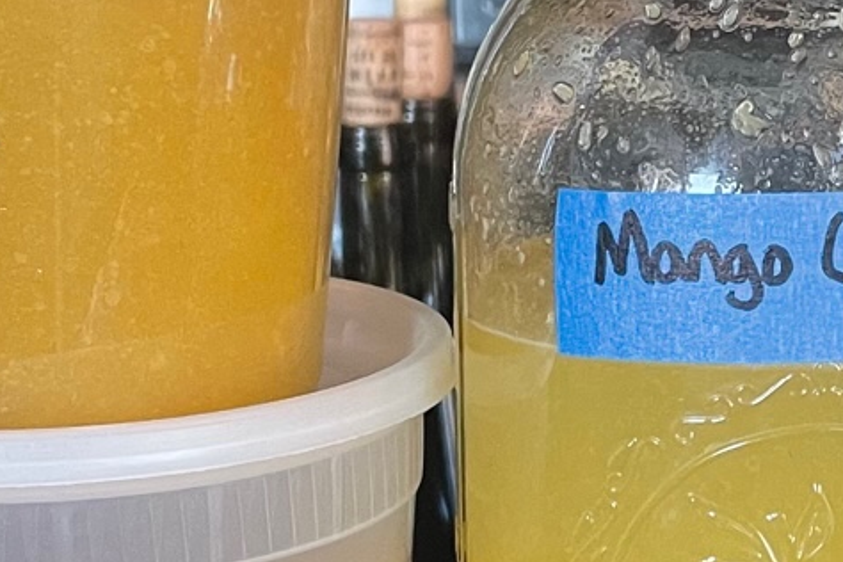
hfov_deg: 17.4
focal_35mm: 115
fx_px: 2693
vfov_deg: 11.9
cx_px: 859
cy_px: 260
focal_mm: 4.2
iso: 200
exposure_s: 1/60
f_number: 1.6
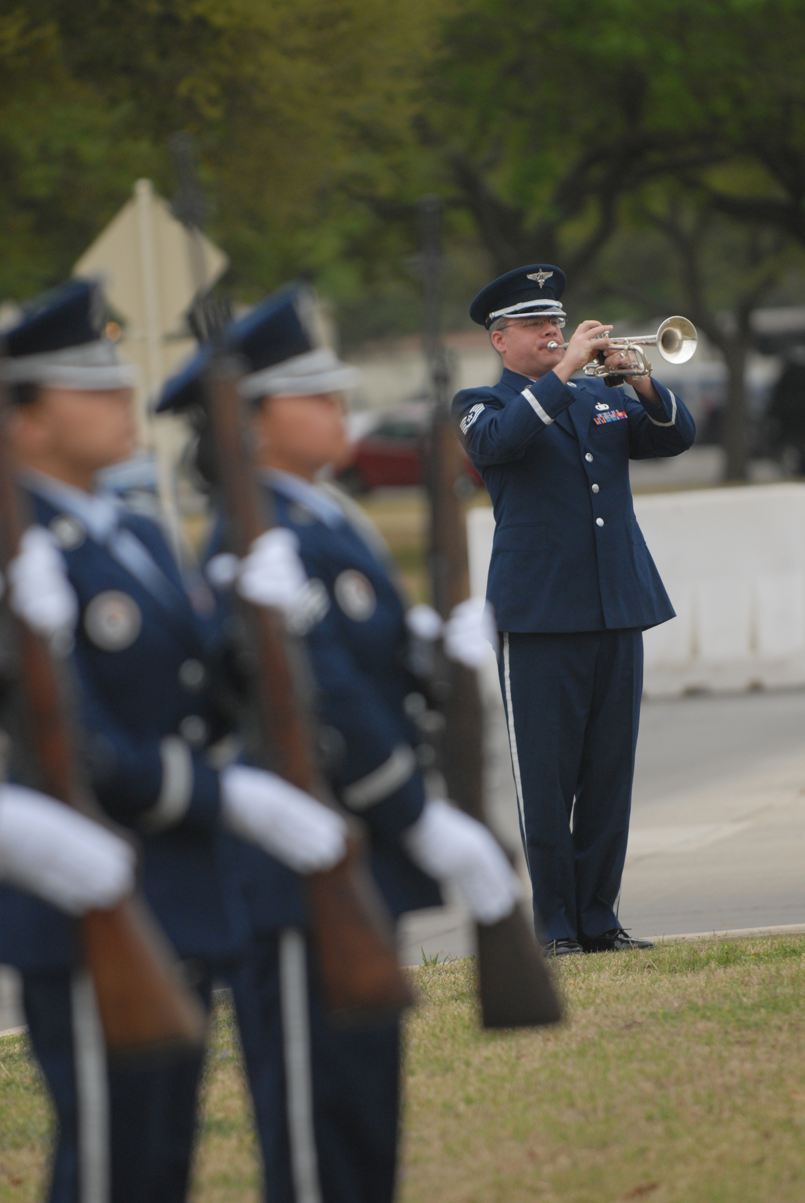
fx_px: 10033
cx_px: 402
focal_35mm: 300
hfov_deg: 4.6
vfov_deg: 6.9
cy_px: 602
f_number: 2.8
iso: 320
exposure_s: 1/2000
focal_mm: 200
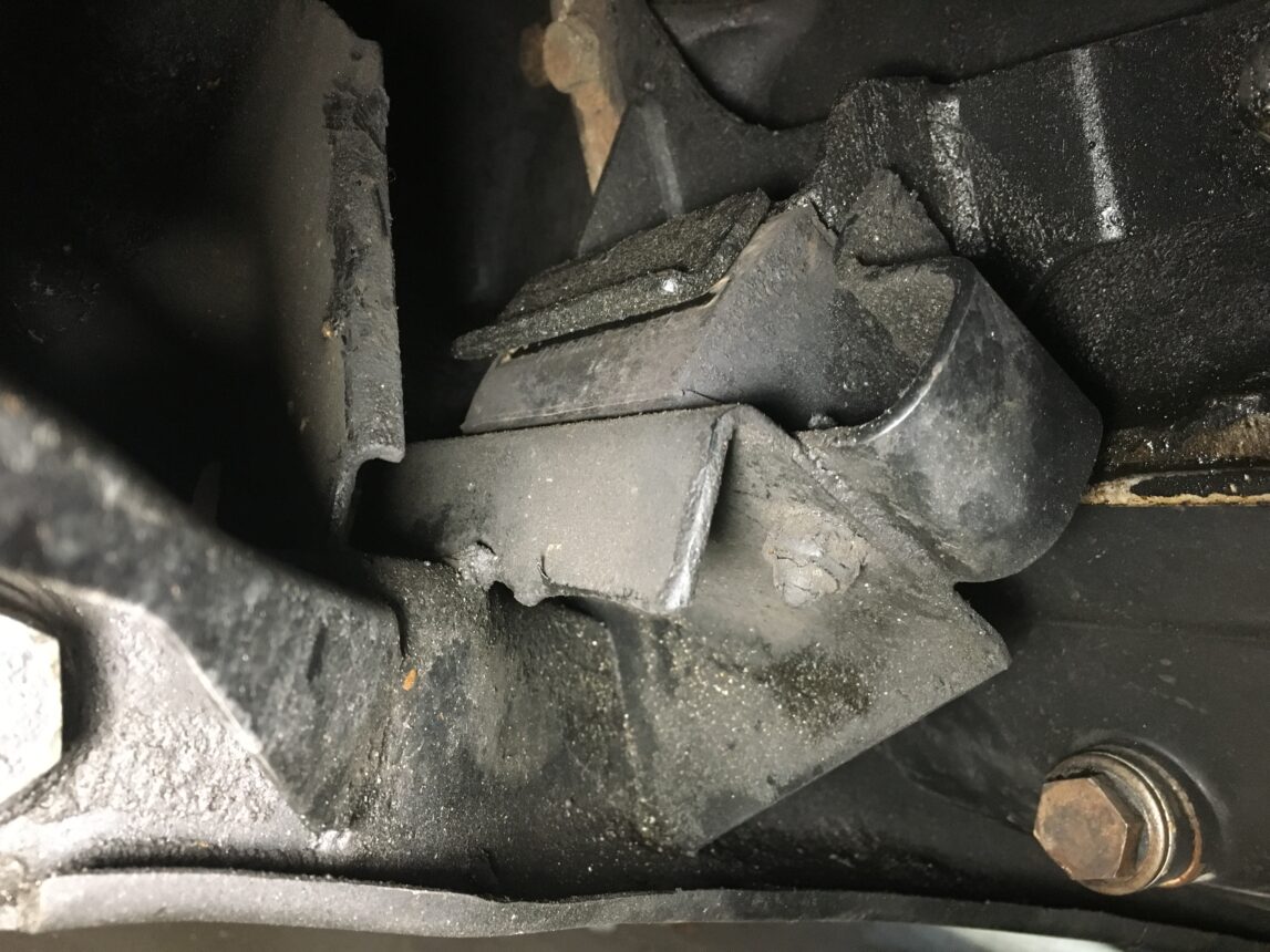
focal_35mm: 29
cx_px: 635
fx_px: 1064
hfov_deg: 61.7
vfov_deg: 48.2
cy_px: 476
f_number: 2.2
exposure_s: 1/15
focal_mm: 4.15
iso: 250
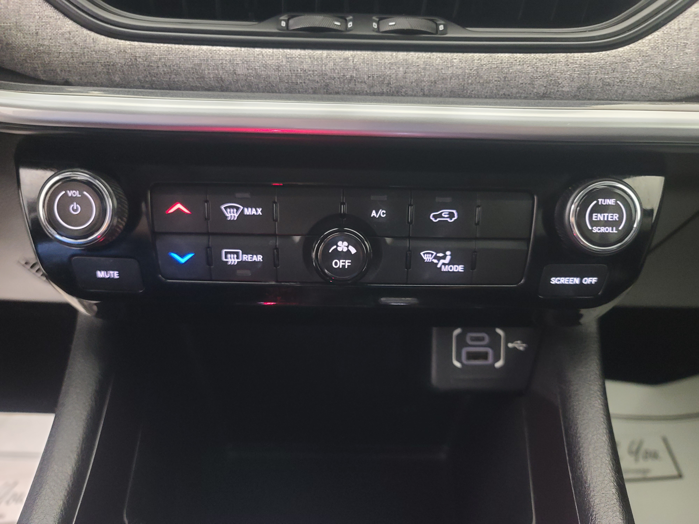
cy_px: 262
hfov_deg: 69.4
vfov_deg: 54.9
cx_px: 350
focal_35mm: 25
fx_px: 505
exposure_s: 1/12
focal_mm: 7
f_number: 1.8
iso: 1250
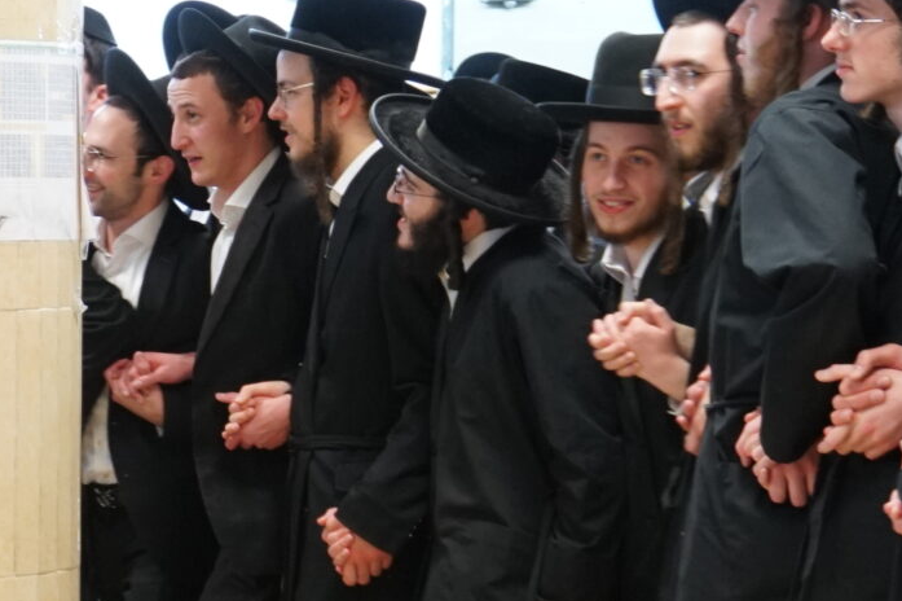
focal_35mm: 149
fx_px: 3727
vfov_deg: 9.2
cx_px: -399
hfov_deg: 13.1
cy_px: 471
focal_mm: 27
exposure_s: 1/60
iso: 1000
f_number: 4.5
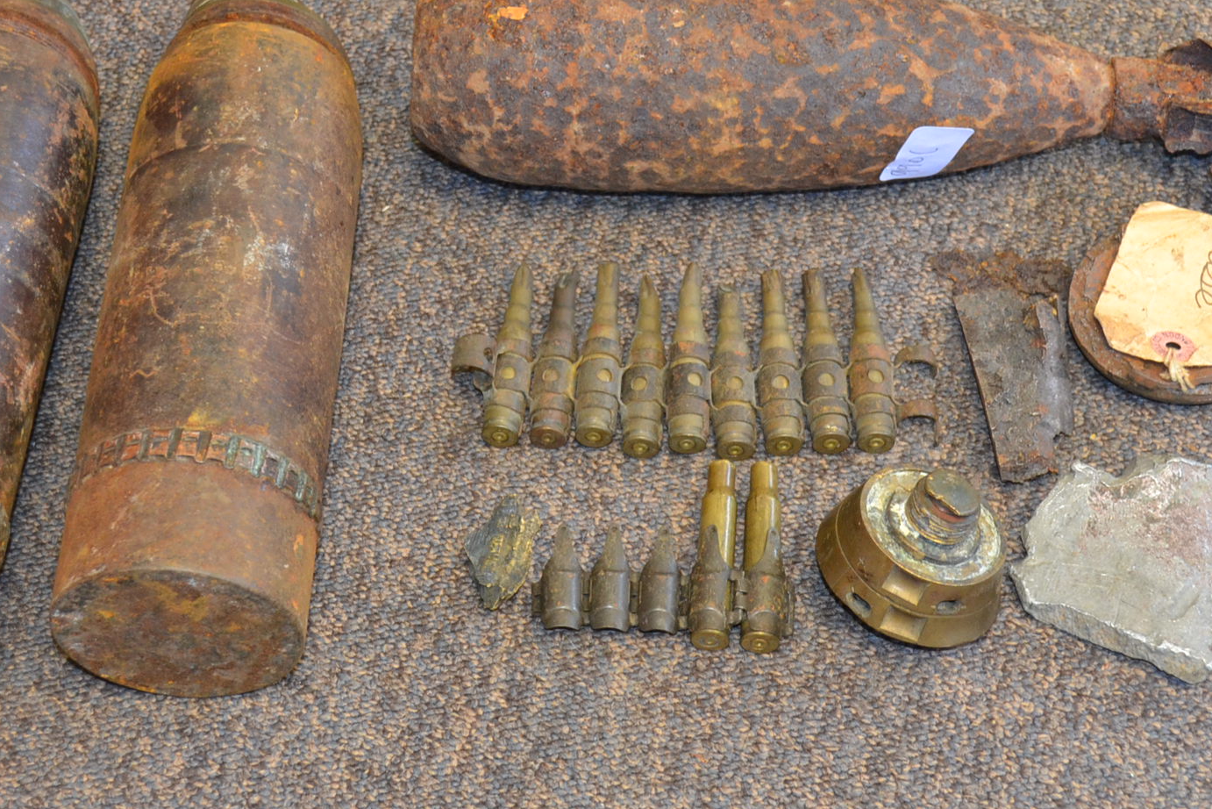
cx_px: 624
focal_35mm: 80
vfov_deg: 17.0
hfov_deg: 25.4
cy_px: 278
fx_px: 2694
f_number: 4.8
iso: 1000
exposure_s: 1/60
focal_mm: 32
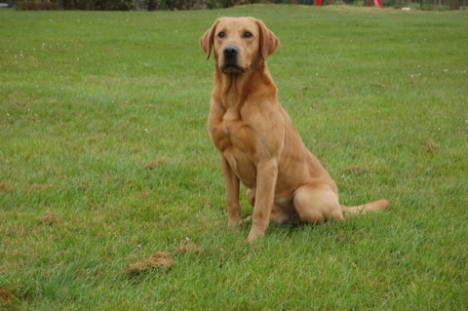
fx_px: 1071
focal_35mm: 82
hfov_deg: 24.6
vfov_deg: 16.5
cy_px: 156
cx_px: 234
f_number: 5.6
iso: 280
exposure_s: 1/250
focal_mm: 55
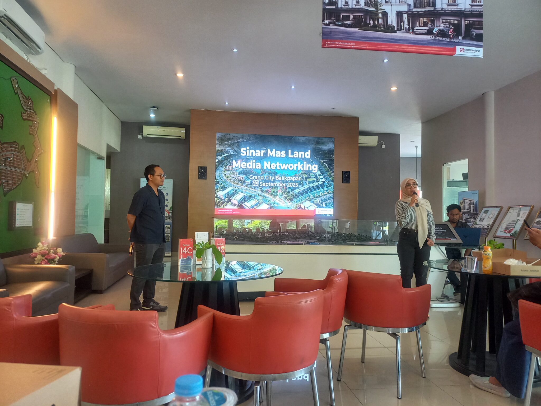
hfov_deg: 69.4
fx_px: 391
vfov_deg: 54.9
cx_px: 270
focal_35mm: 25
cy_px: 203
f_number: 1.8
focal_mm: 4.65
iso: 250
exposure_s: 1/33
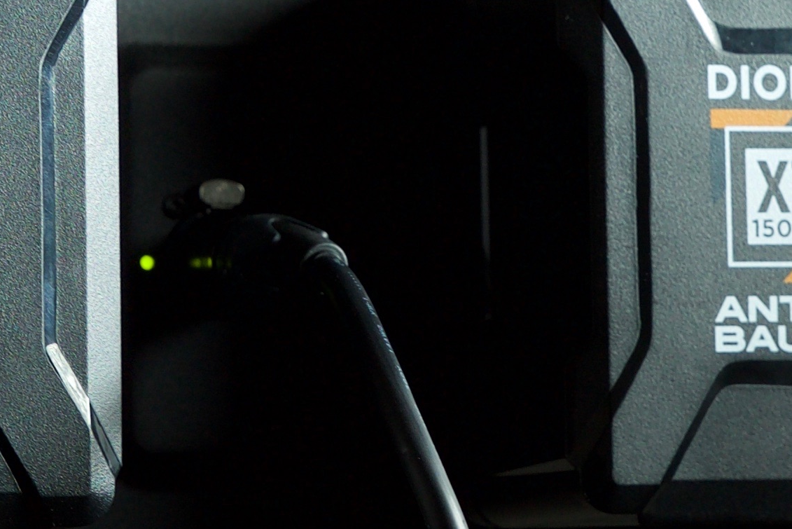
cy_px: 187
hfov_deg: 8.0
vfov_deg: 5.4
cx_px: 284
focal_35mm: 257
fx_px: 5656
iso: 640
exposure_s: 1/80
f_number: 4.5
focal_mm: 70
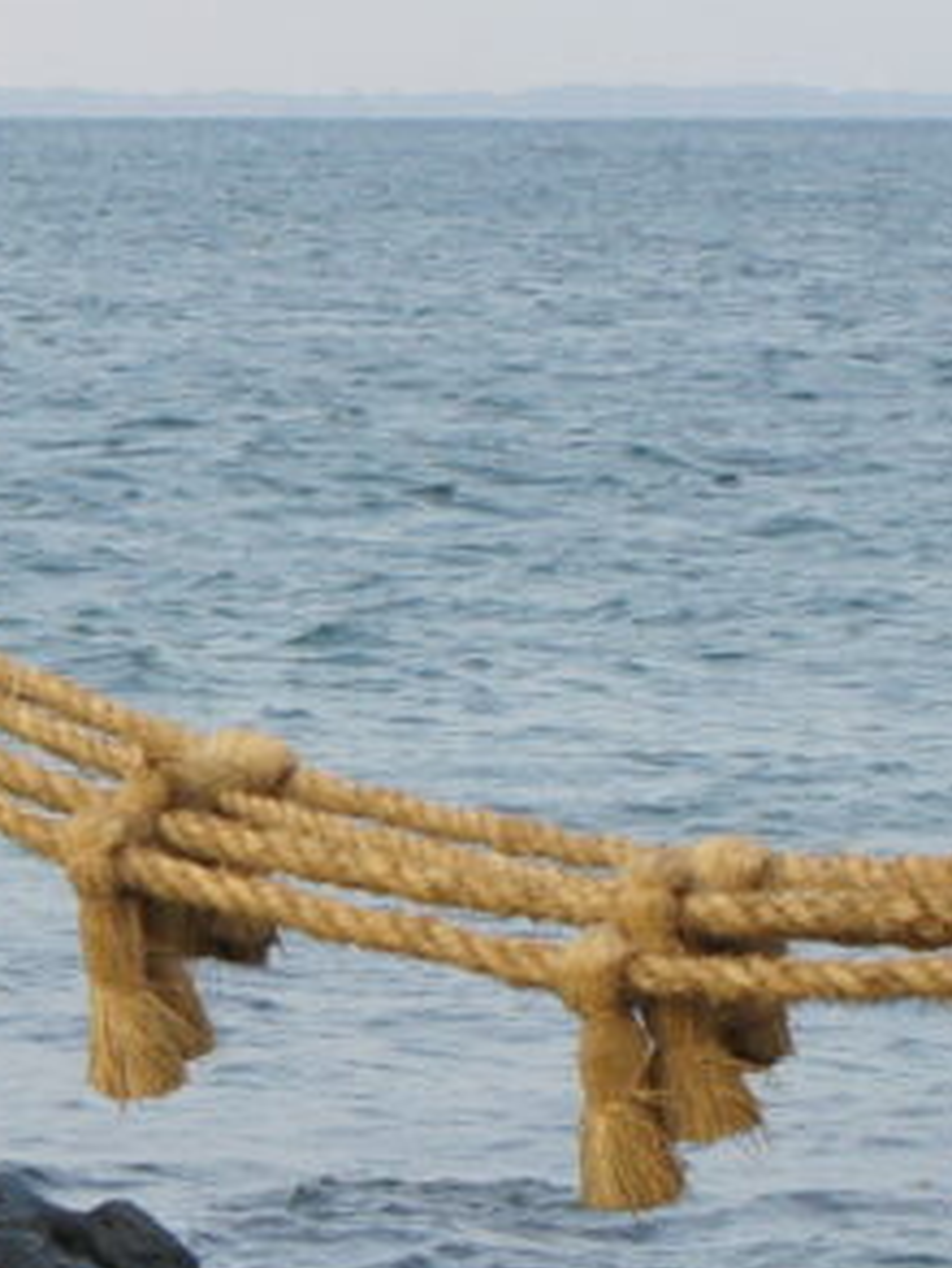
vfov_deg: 6.8
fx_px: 10742
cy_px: 705
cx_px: -684
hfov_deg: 5.0
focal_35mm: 293
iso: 200
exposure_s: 1/100
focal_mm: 31
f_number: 5.6
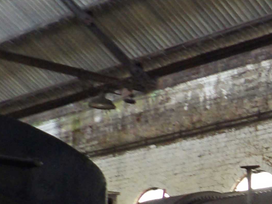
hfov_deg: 15.5
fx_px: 825
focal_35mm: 105
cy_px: 299
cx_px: 518
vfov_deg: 13.4
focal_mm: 4.3
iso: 232
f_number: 3.2
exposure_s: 1/29
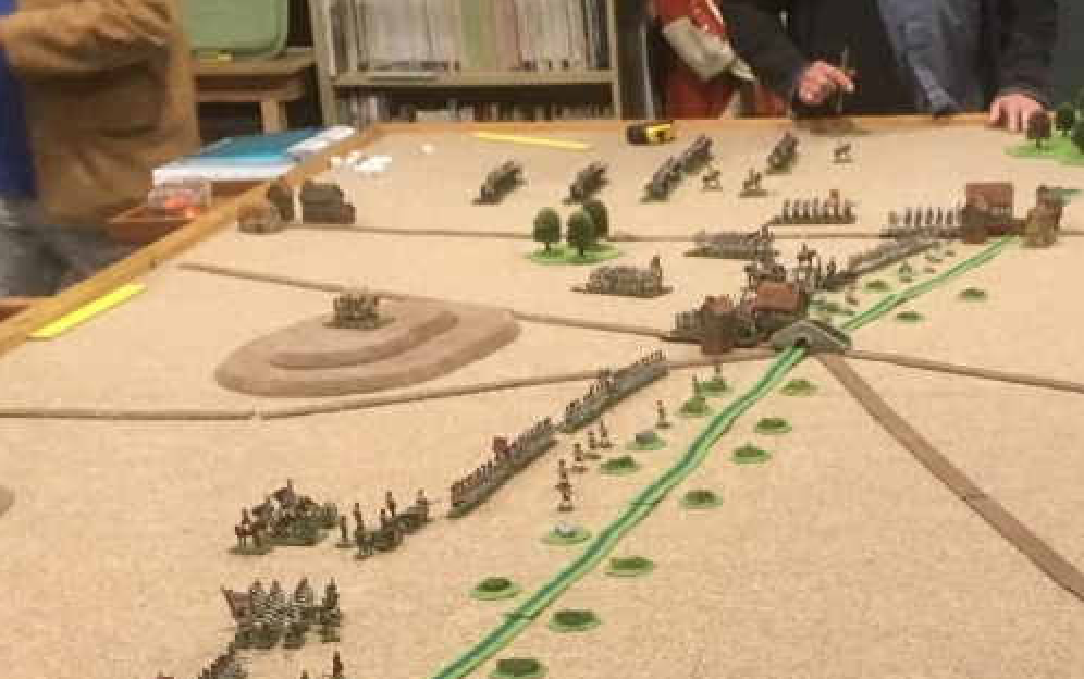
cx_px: 879
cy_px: 629
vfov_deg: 17.4
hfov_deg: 27.2
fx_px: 2188
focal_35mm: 74
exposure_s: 1/20
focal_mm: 4.15
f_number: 2.2
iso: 200
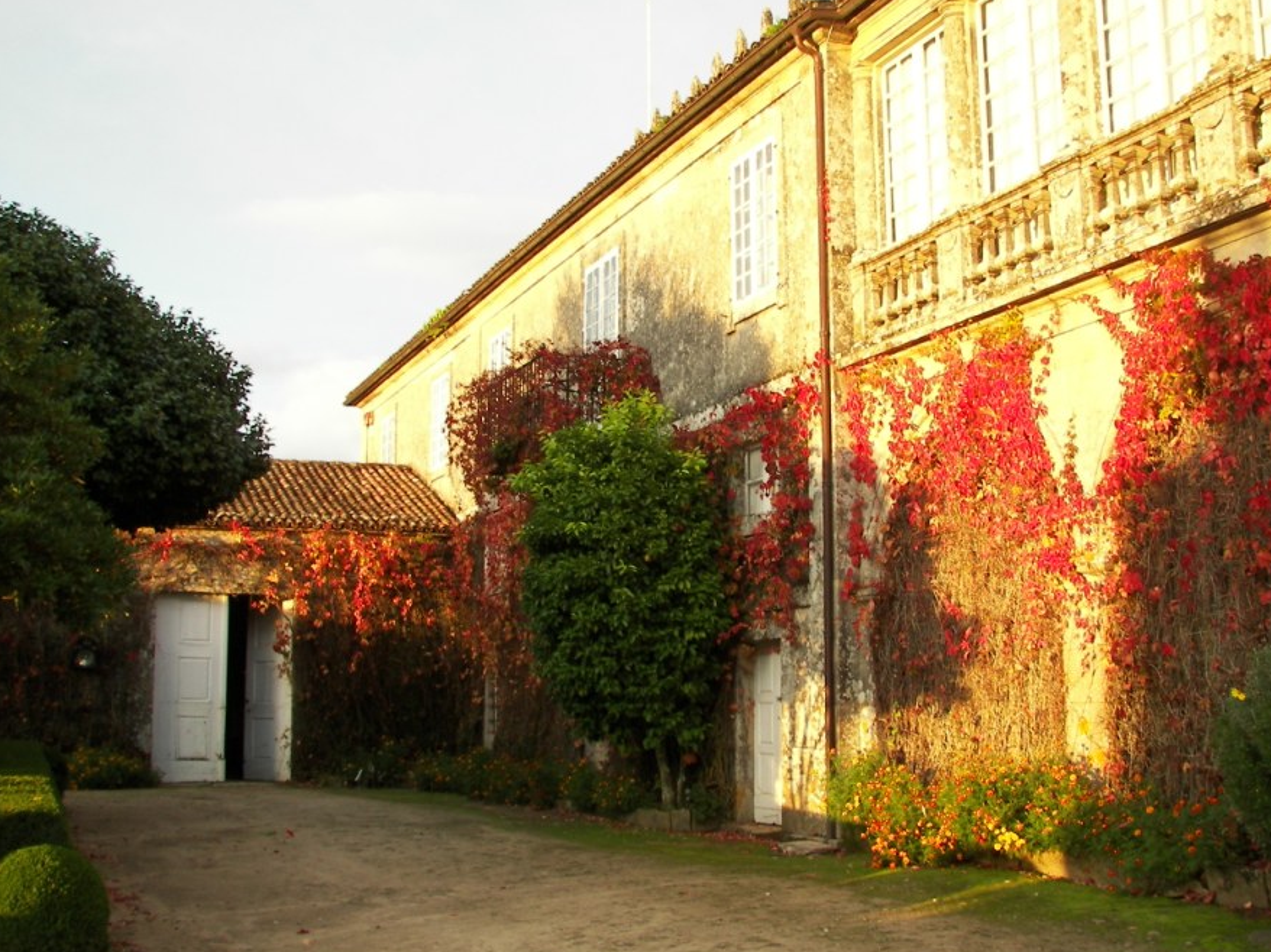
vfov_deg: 34.3
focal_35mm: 42
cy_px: 457
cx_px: 667
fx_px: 1542
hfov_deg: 44.8
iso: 50
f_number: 2.8
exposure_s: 1/60
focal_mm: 6
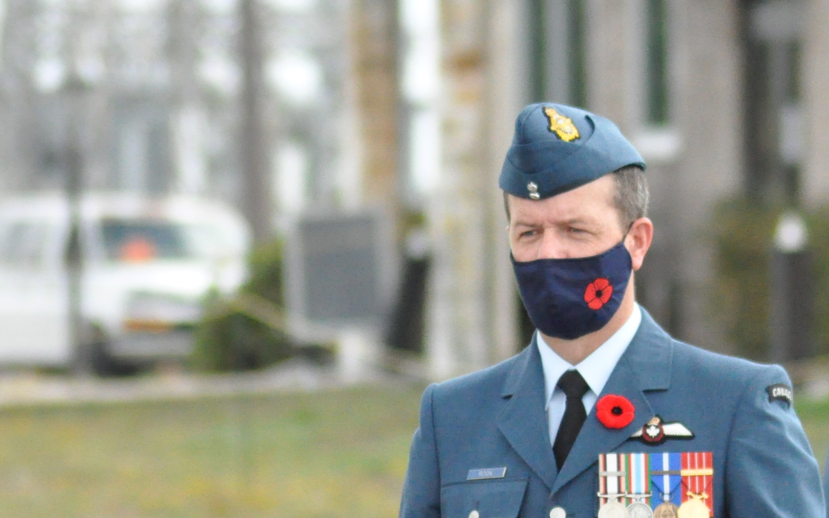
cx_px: 799
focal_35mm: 730
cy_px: 578
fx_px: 16492
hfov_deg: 2.9
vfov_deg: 1.8
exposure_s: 1/4000
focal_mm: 220
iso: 3200
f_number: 8
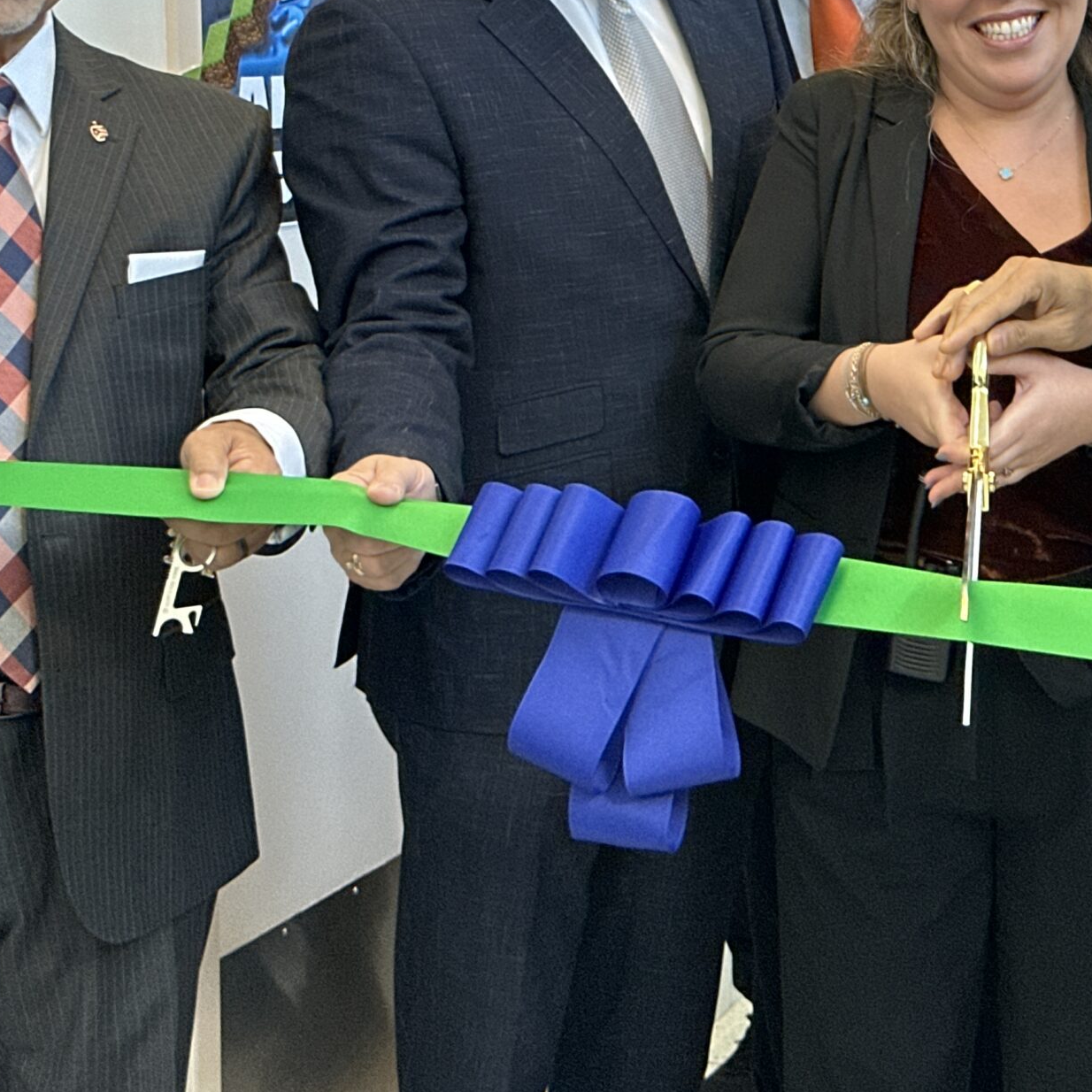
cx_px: 923
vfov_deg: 19.6
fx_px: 3141
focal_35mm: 88
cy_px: 275
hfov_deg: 19.5
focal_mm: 6.86
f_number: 1.78
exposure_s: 1/60
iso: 160
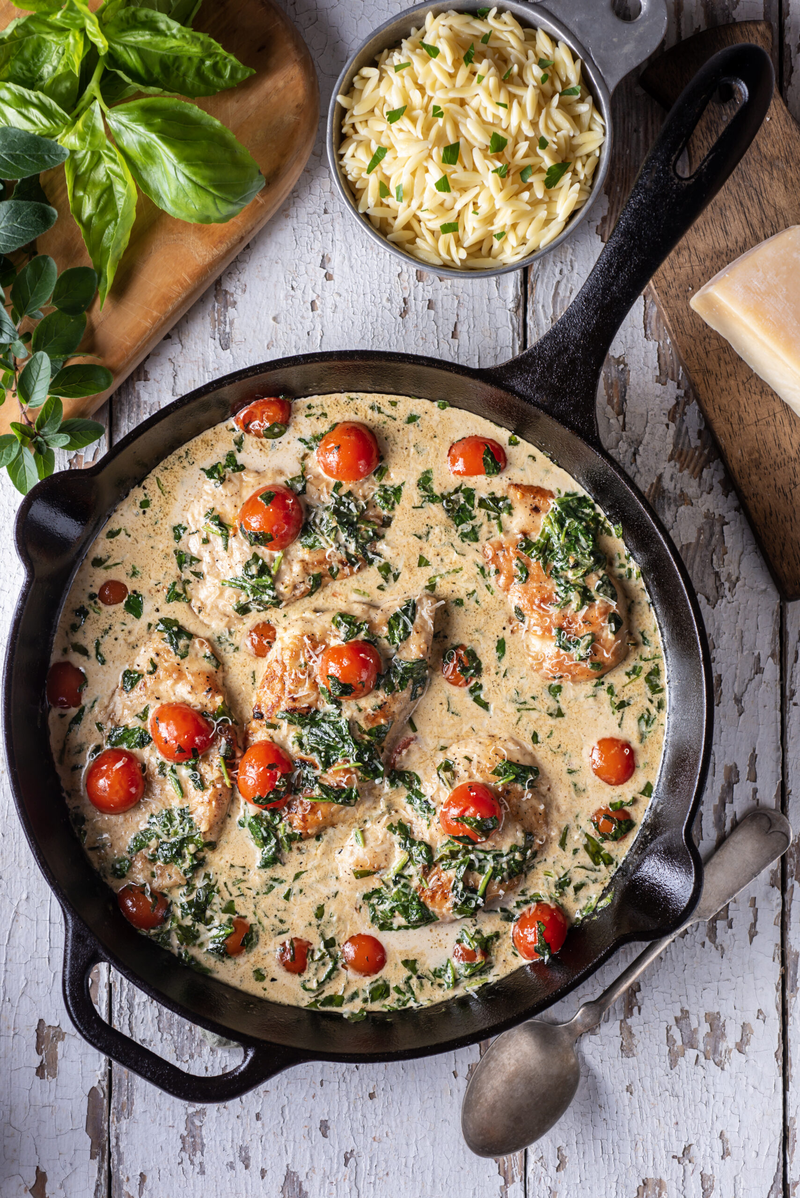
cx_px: 400
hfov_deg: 22.6
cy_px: 599
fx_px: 1998
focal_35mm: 60
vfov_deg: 33.4
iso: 250
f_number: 9
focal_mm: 60
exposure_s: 1/160
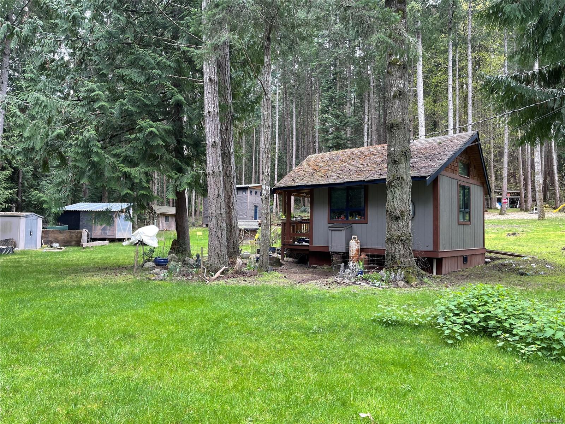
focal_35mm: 25
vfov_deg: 54.9
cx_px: 282
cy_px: 212
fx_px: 408
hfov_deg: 69.4
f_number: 1.6
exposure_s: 1/121
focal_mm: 5.1
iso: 32
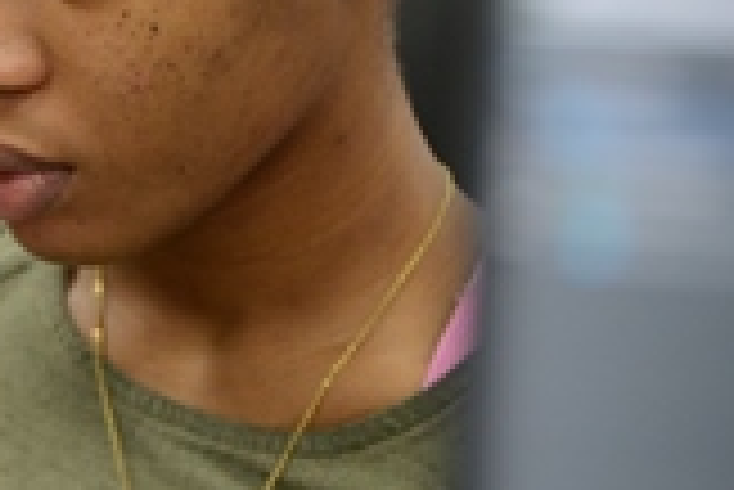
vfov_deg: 1.8
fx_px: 16019
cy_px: -47
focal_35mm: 785
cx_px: -140
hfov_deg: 2.6
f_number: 2.8
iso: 800
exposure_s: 1/60
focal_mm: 200
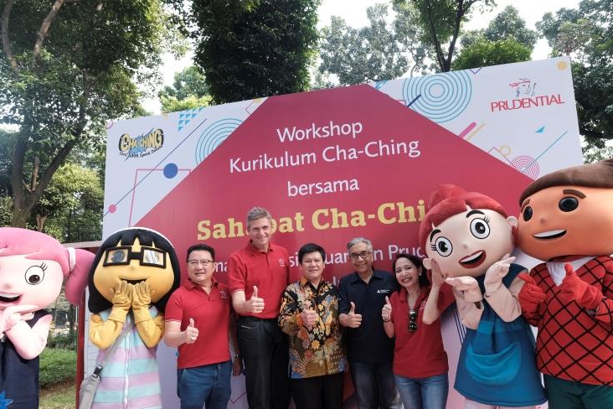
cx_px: 333
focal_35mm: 21
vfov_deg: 58.7
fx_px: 358
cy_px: 259
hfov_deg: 81.0
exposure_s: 1/125
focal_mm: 10
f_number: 4.5
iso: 400
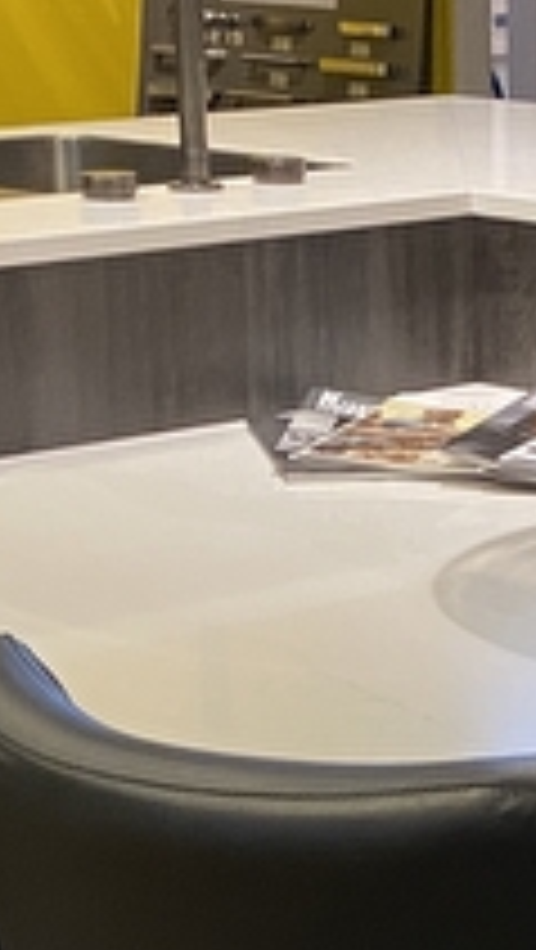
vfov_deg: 15.5
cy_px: 1081
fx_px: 3379
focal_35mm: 134
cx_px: 608
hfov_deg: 9.0
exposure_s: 1/50
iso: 320
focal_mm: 4.25
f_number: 1.8
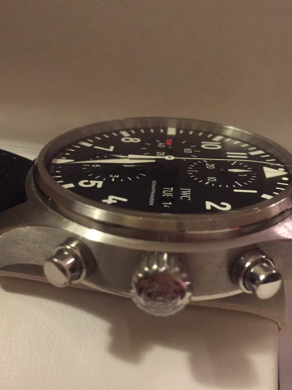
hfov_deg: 34.3
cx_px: 157
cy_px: 207
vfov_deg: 44.8
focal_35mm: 42
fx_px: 472
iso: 250
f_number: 2.2
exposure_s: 1/30
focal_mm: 4.15
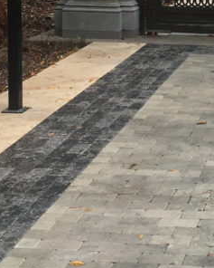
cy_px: -5
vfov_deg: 19.0
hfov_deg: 14.7
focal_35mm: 98
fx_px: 775
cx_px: 315
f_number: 2.2
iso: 25
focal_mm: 4.15
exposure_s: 1/1083
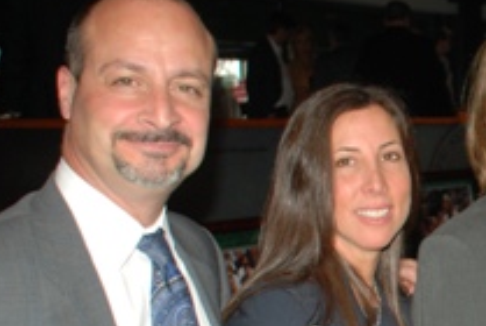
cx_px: 599
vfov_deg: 13.8
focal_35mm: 99
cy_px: 227
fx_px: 1338
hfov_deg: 19.3
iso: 200
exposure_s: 1/60
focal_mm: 24
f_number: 4
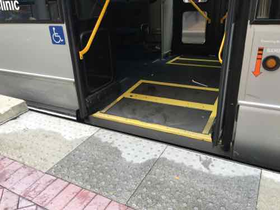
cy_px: 105
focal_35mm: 29
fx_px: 235
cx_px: 140
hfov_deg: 61.7
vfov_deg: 48.2
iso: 40
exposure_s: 1/120
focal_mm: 4.15
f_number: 2.2
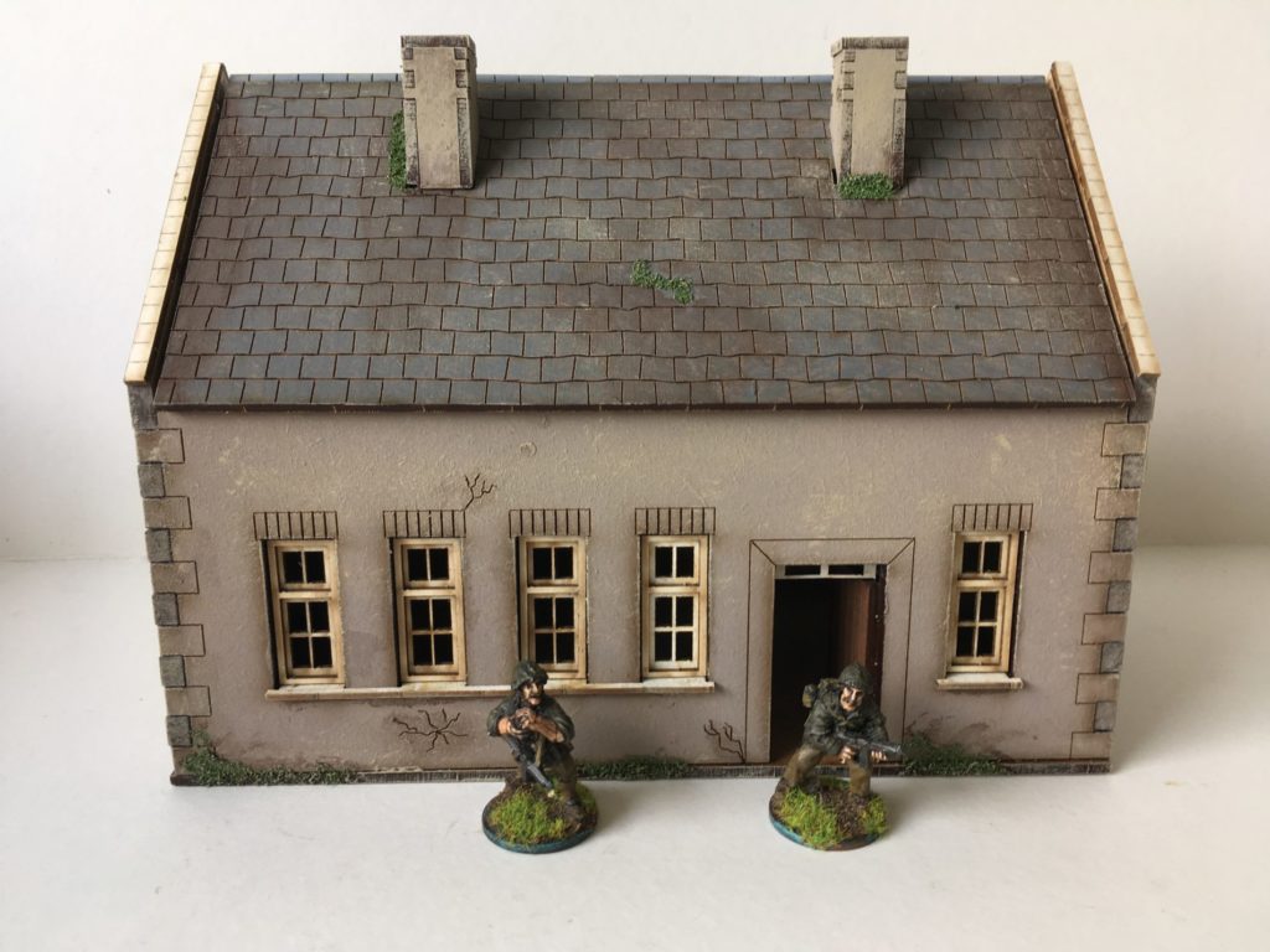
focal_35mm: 29
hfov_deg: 61.7
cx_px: 635
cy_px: 476
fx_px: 1064
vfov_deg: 48.2
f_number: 2.2
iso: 25
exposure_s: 1/50
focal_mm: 4.15
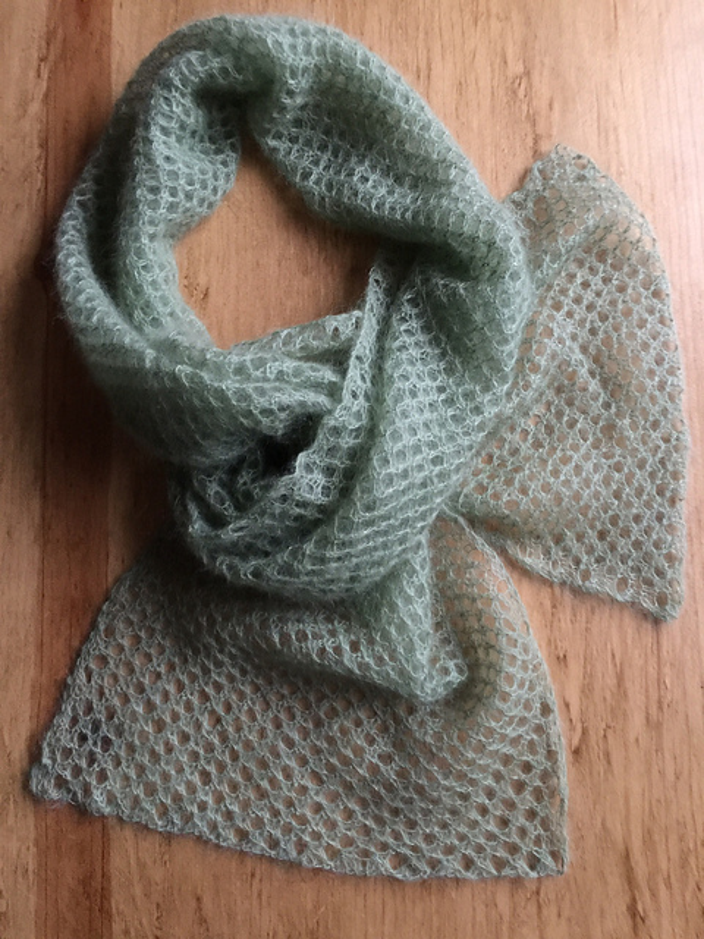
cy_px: 470
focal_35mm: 29
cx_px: 352
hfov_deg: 48.2
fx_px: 786
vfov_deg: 61.7
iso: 125
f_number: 2.2
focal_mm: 4.15
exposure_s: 1/4
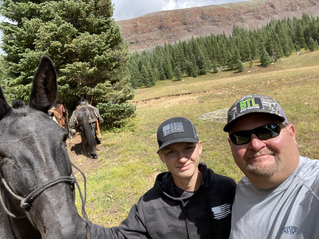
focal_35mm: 23
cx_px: 160
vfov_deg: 58.9
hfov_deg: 73.9
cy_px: 120
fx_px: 212
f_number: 2.2
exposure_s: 1/436
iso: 25
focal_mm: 2.71
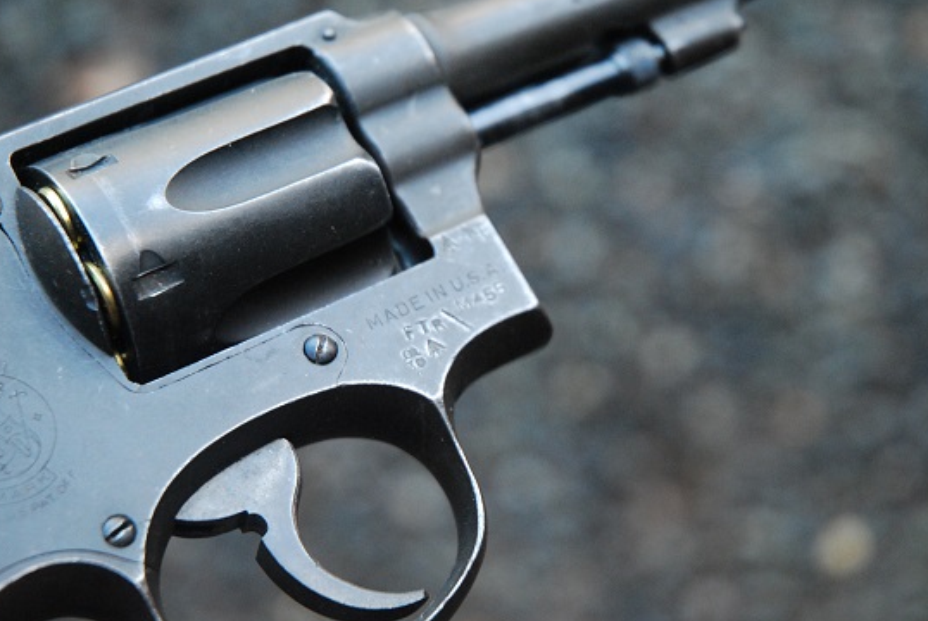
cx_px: 464
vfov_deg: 11.7
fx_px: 3019
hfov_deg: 17.5
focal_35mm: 117
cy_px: 308
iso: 1250
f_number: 4.5
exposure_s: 1/125
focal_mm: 70
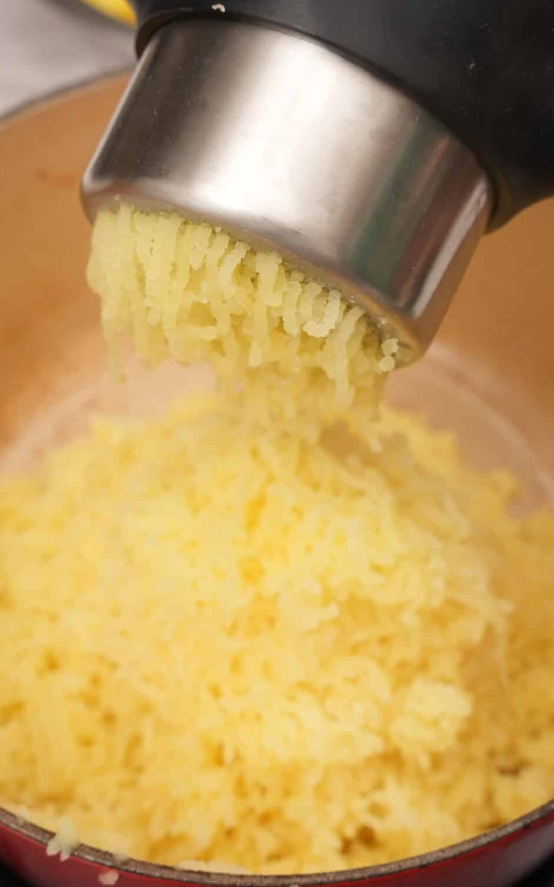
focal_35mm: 59
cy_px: 440
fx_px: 1427
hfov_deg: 22.0
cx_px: 283
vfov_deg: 34.5
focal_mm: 57.1
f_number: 9
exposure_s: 1/200
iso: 3200
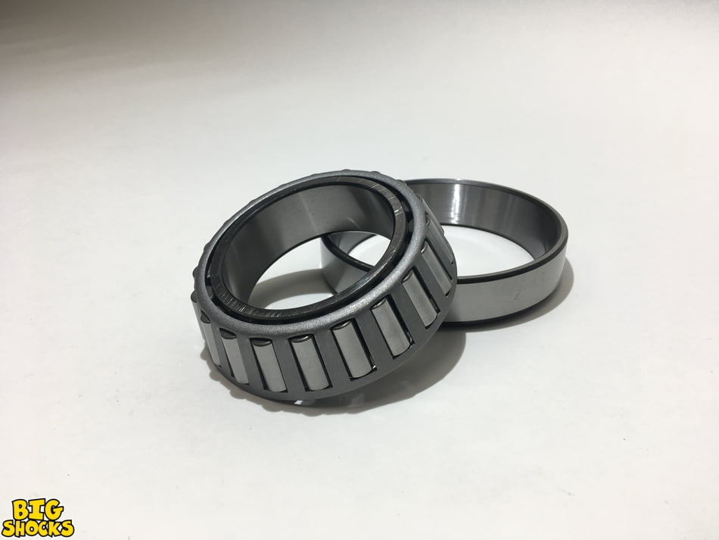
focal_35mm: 29
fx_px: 603
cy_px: 270
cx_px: 360
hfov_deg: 61.6
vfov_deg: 48.2
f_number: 2.2
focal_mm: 4.15
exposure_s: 1/120
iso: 25
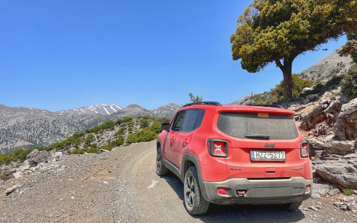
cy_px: 102
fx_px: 272
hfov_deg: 66.5
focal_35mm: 28
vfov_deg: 44.5
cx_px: 178
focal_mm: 5.7
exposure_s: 1/5076
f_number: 1.5
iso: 50
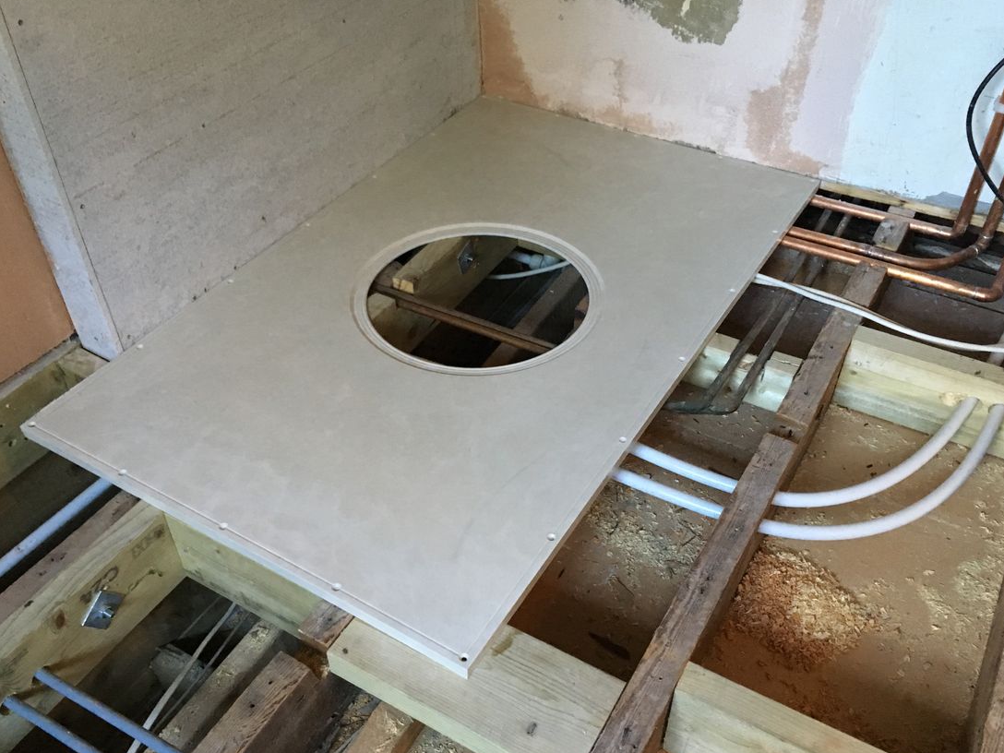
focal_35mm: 32
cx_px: 494
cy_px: 409
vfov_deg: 44.1
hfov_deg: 56.8
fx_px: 928
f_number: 2.2
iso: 250
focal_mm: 4.15
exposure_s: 1/25
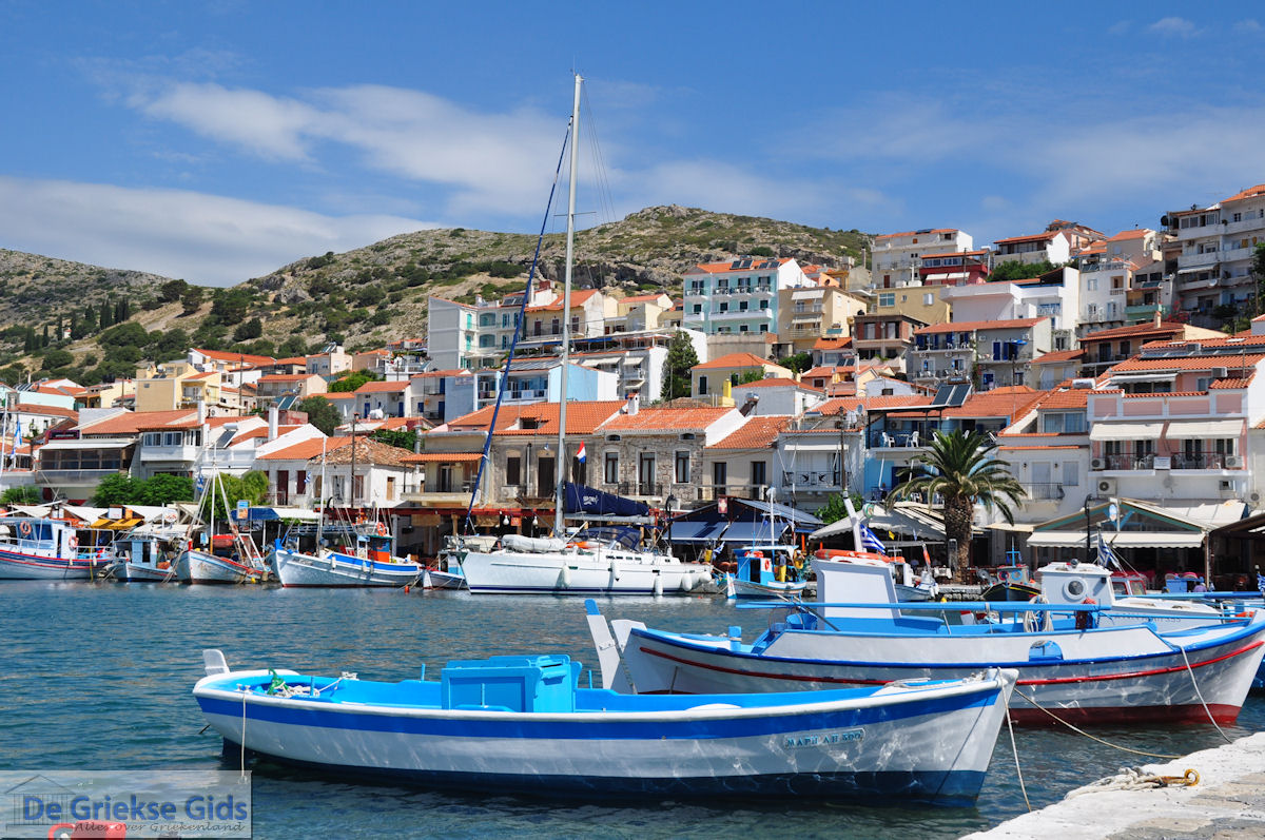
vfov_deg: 28.0
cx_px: 632
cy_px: 420
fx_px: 1685
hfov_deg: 41.2
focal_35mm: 48
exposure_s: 1/400
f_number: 11
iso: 200
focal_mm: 32
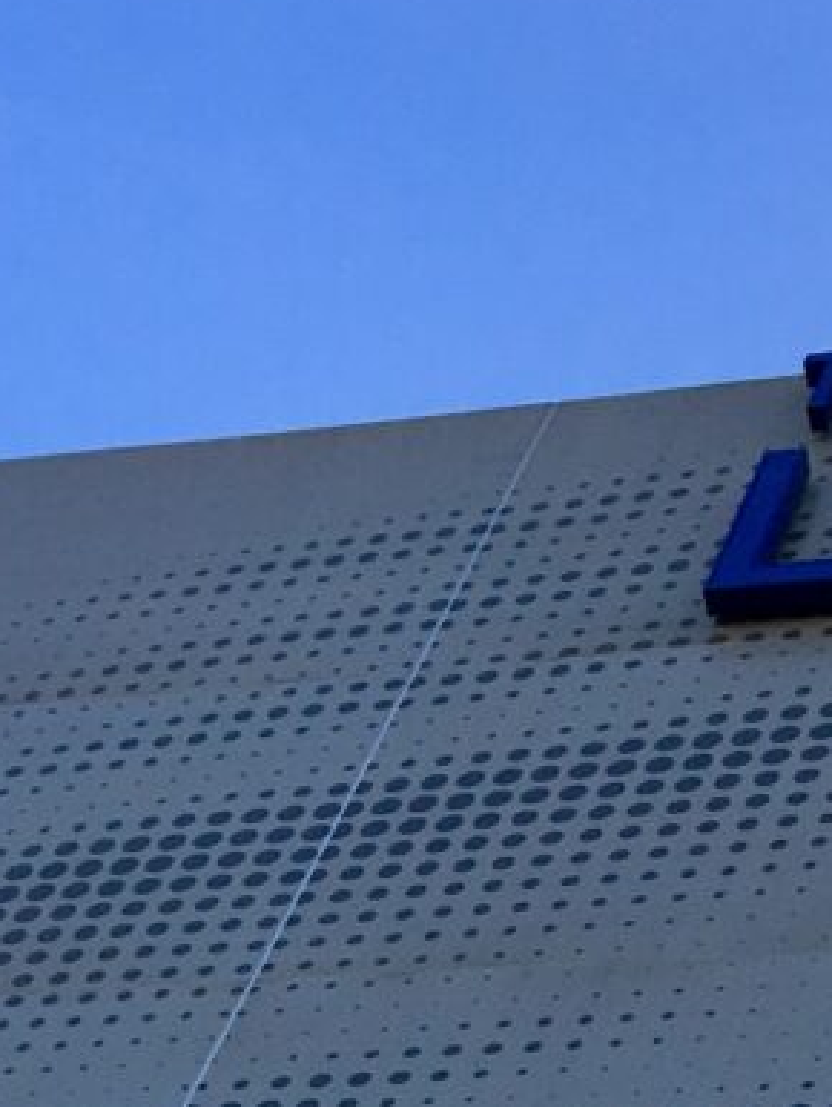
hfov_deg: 12.2
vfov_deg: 14.0
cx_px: 519
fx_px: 3905
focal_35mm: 122
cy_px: 2102
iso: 25
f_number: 2.2
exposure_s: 1/246
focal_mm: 4.15
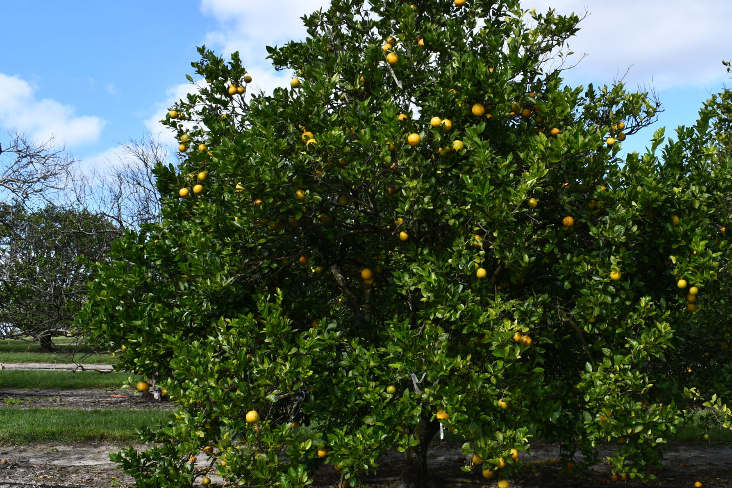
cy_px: 268
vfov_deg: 31.2
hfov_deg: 45.3
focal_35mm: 43
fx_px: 874
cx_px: 427
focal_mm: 20
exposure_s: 1/250
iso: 160
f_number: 8
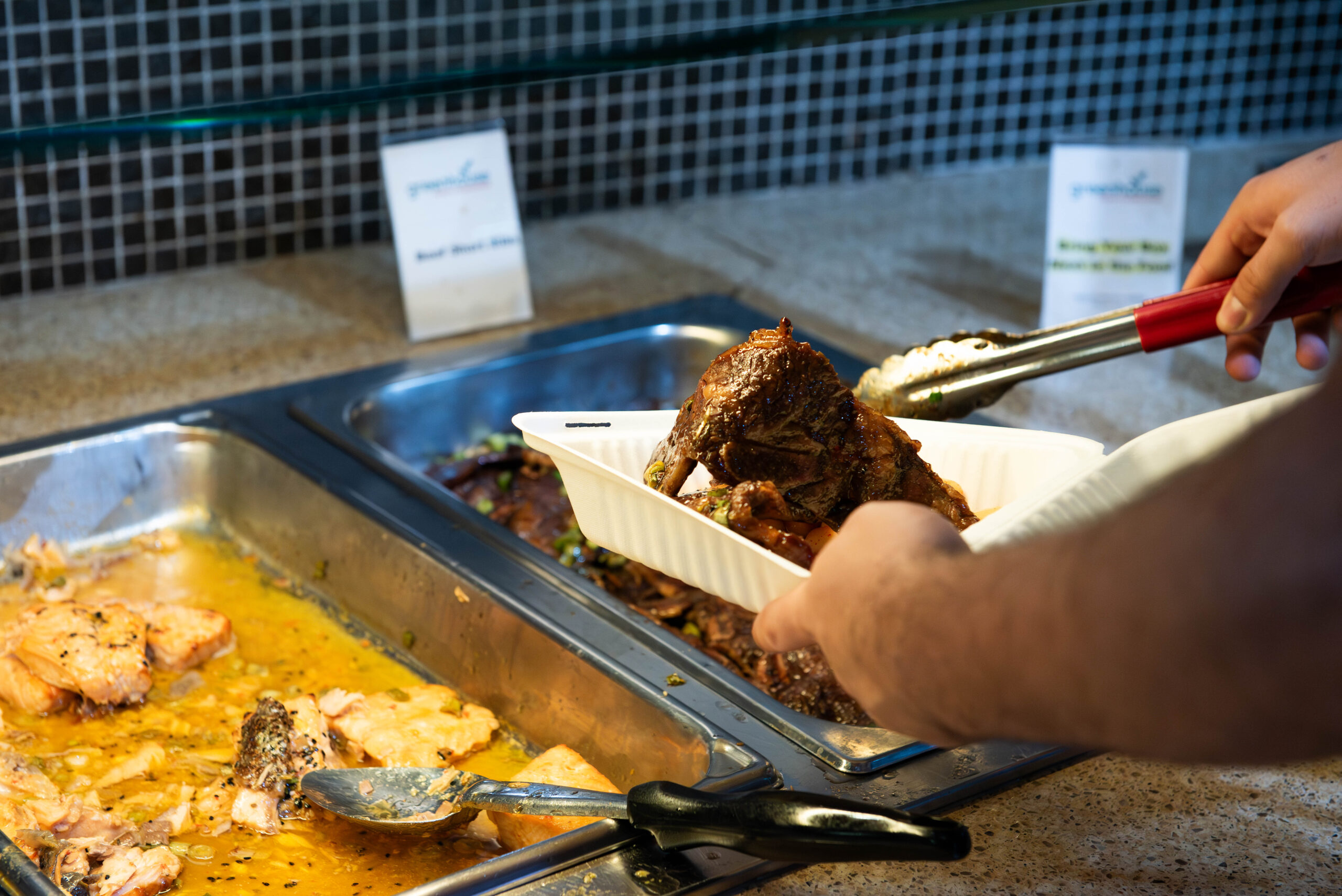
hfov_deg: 28.8
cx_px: 671
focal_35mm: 70
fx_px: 2610
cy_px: 448
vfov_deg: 19.5
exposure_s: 1/500
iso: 6400
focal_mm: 70
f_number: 5
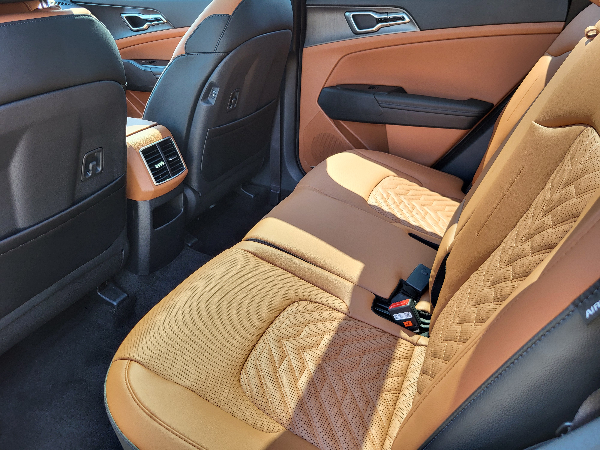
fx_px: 451
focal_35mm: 26
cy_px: 225
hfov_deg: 67.3
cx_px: 300
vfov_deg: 53.1
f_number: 1.8
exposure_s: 1/120
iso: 64
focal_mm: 5.4
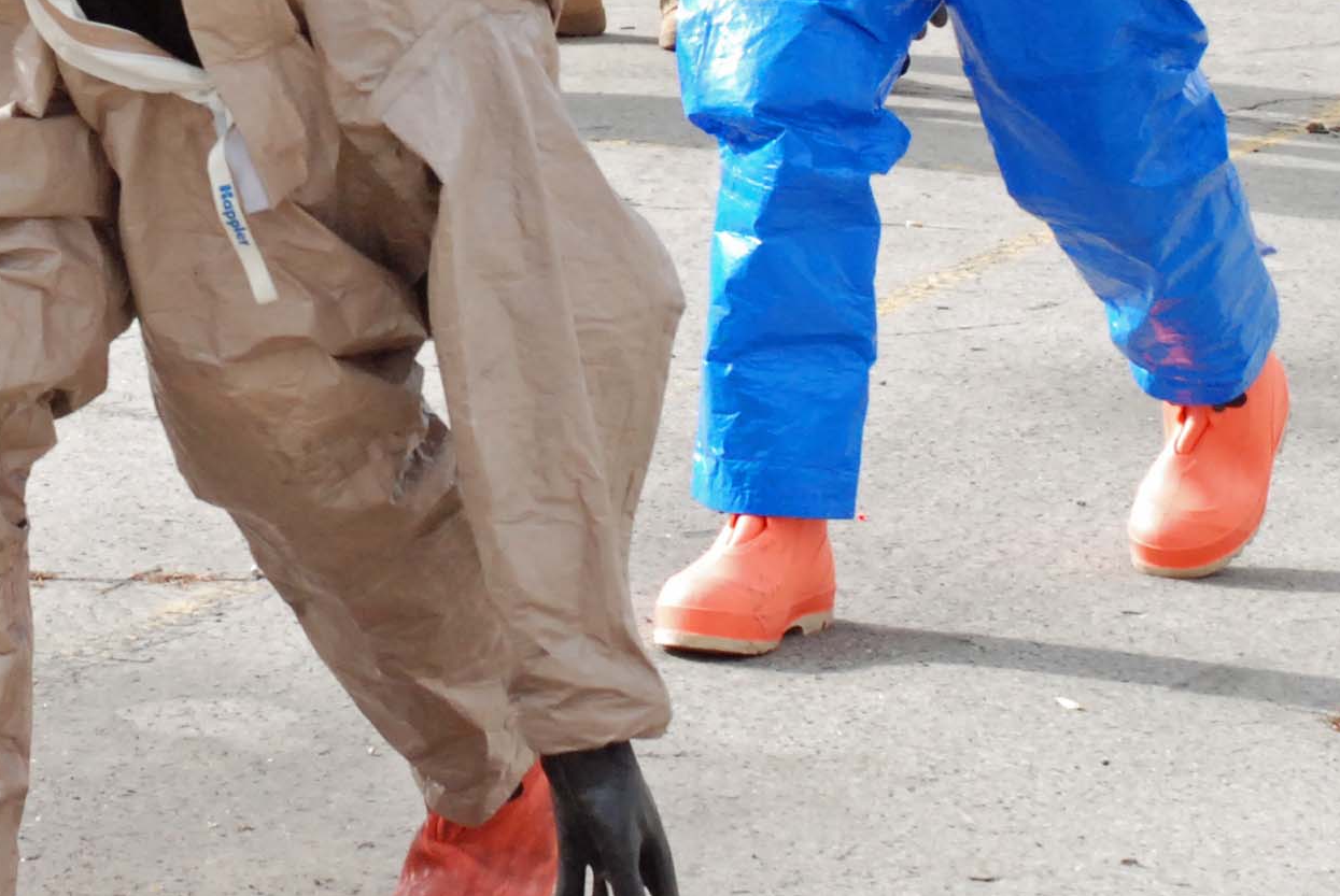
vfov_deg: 6.1
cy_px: -89
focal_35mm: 224
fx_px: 8346
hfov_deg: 9.1
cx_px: -59
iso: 800
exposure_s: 1/400
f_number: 10
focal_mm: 48
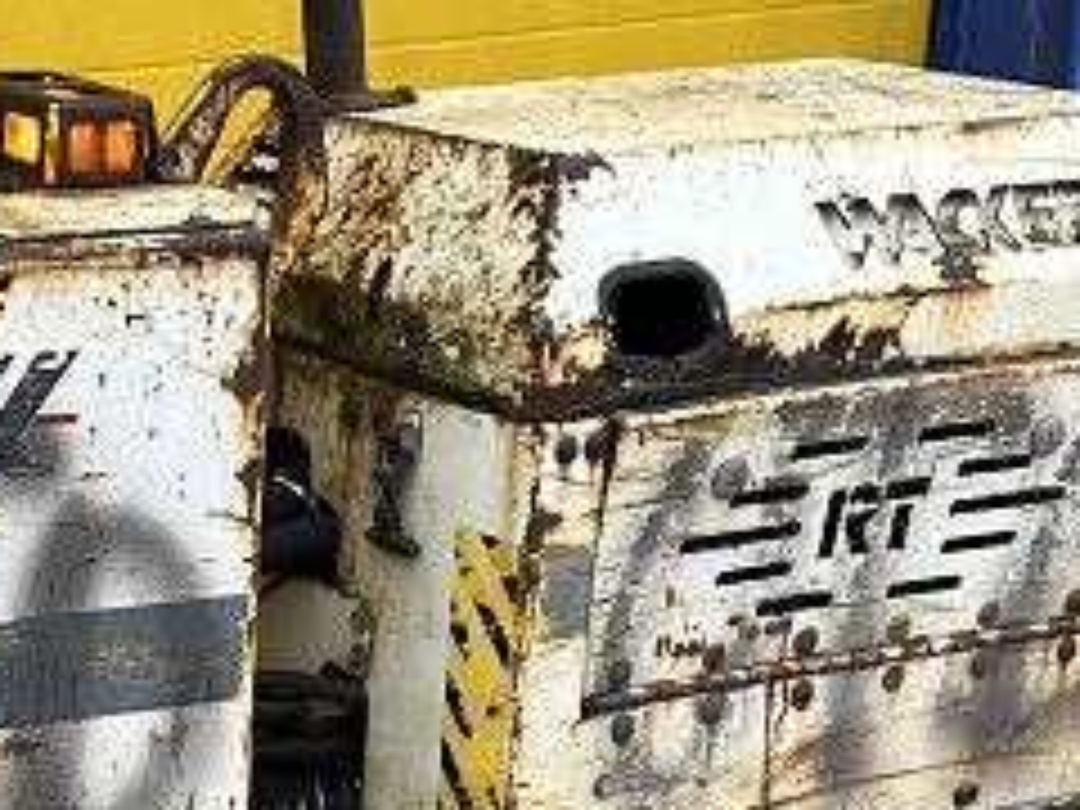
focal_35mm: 101
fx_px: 3151
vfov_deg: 14.2
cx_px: 45
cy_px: 940
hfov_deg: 19.0
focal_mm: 6.86
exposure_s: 1/196
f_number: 1.78
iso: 64
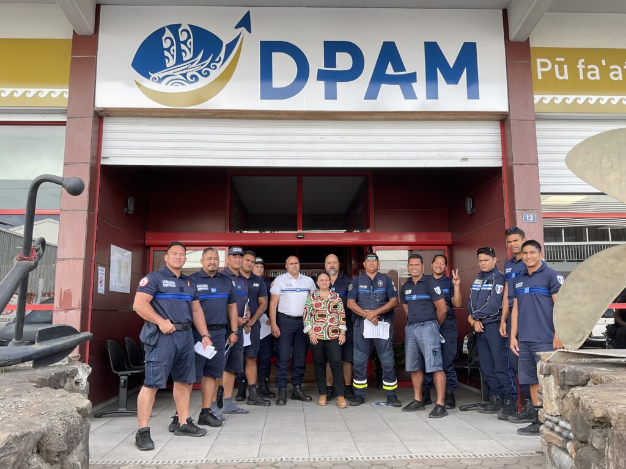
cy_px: 234
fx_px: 524
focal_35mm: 29
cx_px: 313
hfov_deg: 61.7
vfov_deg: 48.2
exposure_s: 1/163
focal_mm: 3
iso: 16
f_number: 1.8
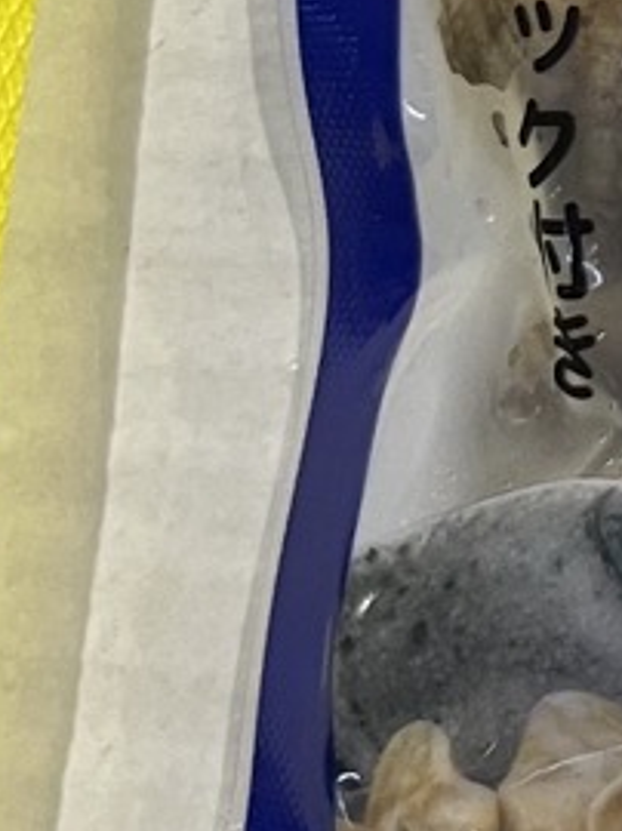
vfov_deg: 13.1
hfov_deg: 8.8
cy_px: -98
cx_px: 1641
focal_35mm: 148
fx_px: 3551
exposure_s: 1/50
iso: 125
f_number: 1.6
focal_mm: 5.1
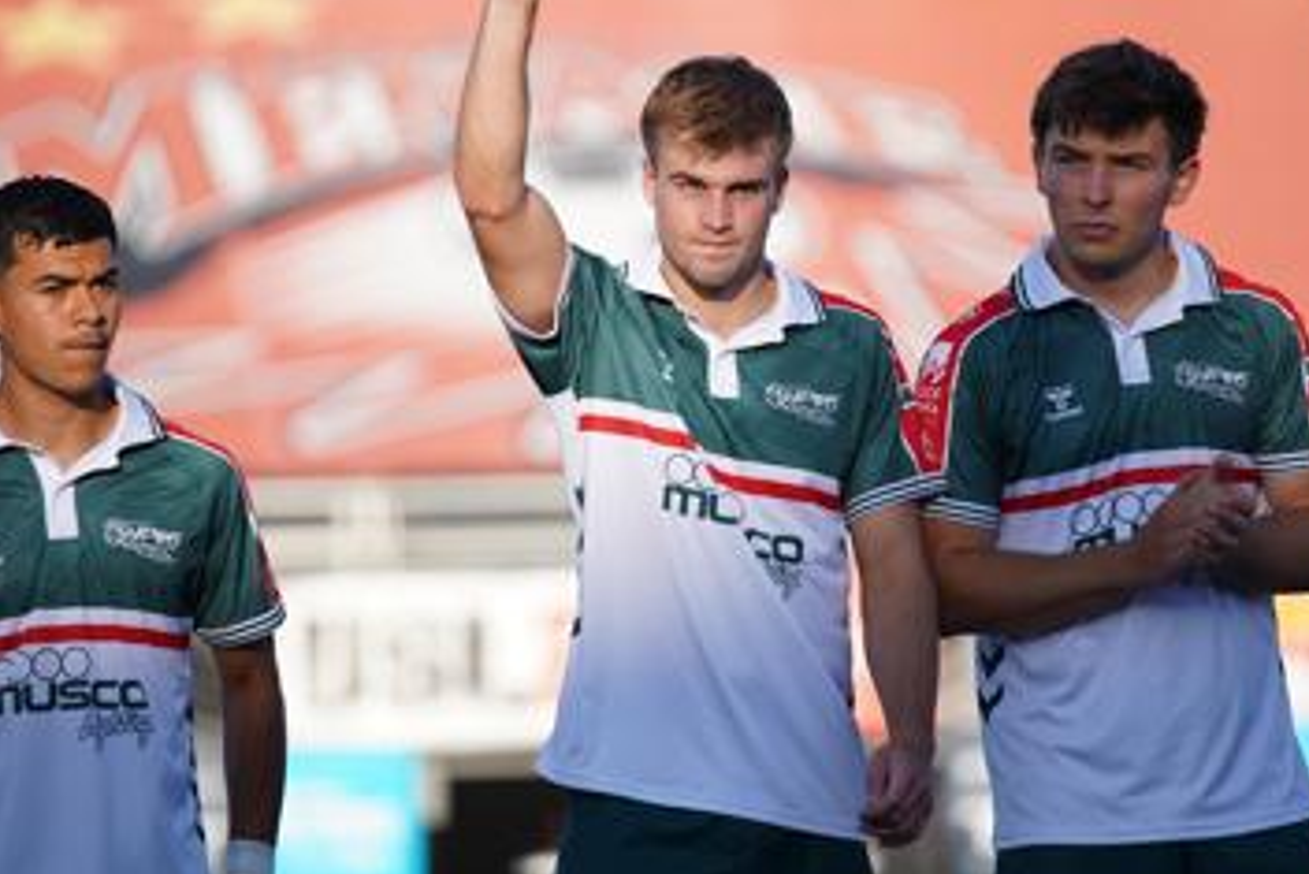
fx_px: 12404
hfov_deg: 6.0
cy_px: 260
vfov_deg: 4.0
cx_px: 747
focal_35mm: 341
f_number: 2.8
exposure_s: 1/1250
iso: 160
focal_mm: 200
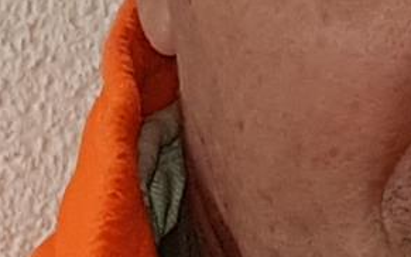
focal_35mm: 194
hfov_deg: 10.6
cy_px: 42
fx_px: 2173
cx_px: 540
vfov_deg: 6.8
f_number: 1.7
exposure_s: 1/100
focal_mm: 4.2
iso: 64
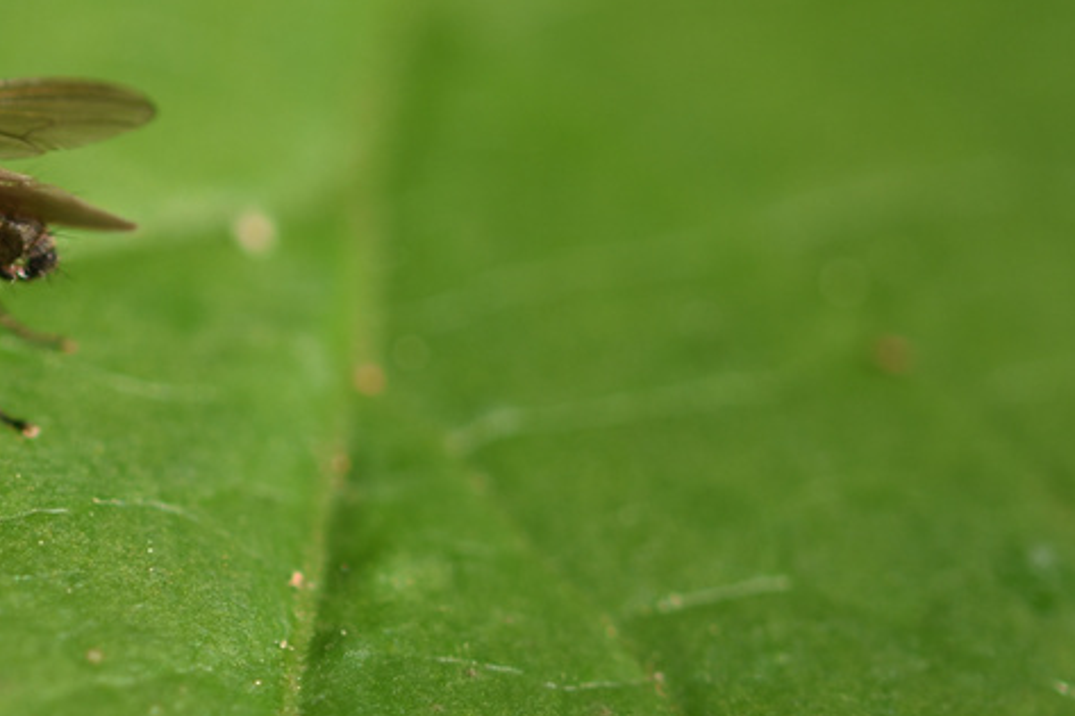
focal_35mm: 540
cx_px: -307
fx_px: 16110
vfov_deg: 2.5
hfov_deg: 3.8
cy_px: 232
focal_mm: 105
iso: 100
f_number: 4
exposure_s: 1/125
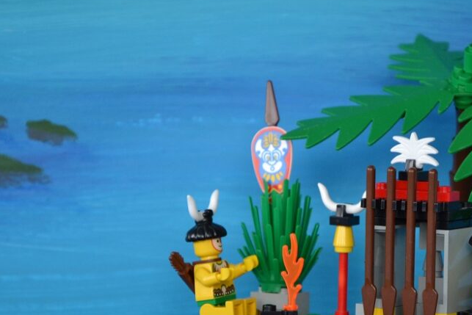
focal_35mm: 245
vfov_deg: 5.6
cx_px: 318
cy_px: 210
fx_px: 3210
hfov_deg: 8.4
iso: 800
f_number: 5.6
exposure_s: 1/125
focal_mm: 105
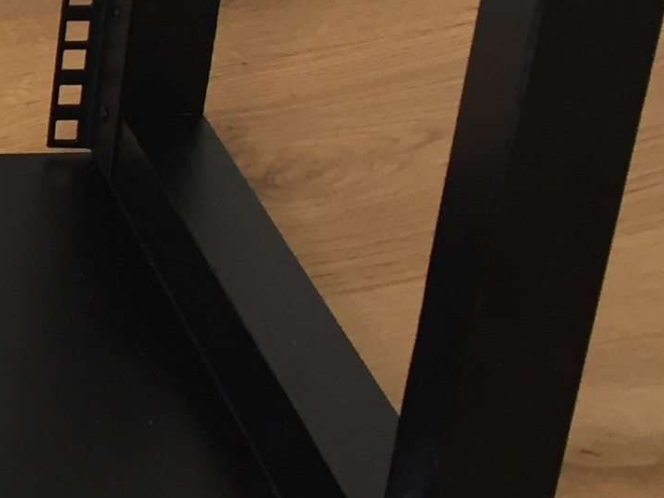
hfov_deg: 13.6
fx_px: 2551
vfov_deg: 11.1
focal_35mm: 133
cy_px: 49
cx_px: -450
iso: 80
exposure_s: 1/33
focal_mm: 4.15
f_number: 2.2
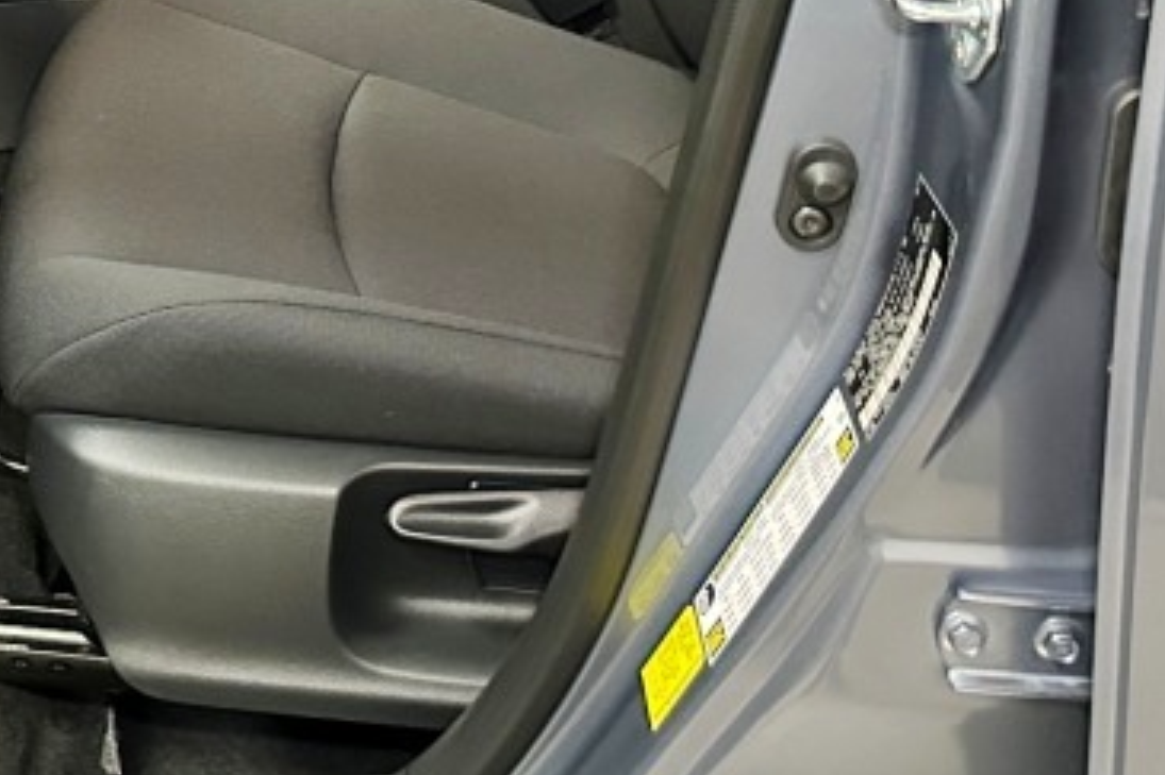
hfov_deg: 26.8
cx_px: -80
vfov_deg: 17.9
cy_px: -297
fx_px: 2264
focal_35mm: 70
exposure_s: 1/40
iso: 640
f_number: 1.78
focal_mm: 6.86
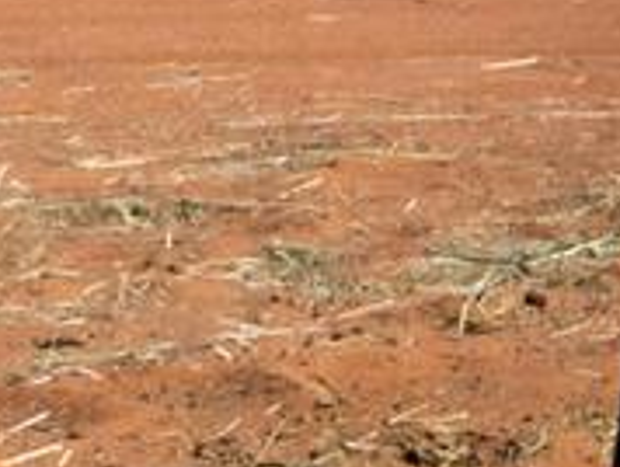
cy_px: -1319
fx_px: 6492
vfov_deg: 3.9
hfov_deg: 5.1
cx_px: 2153
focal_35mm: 362
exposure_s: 1/60
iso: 100
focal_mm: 28.5
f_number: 20
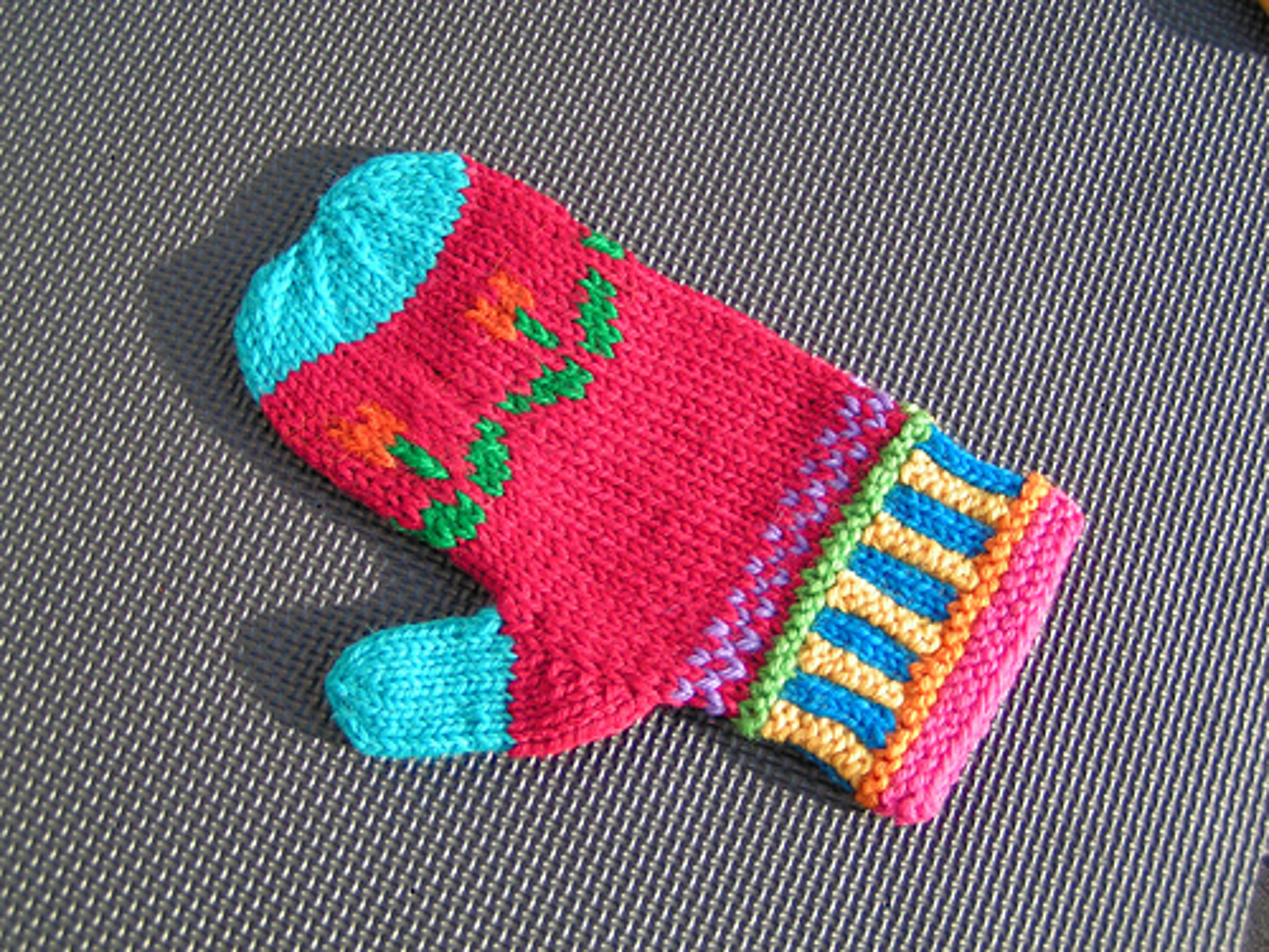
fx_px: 1393
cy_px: 476
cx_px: 634
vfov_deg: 37.7
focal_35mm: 38
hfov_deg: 49.0
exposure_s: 1/160
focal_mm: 5.8
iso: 50
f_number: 2.8
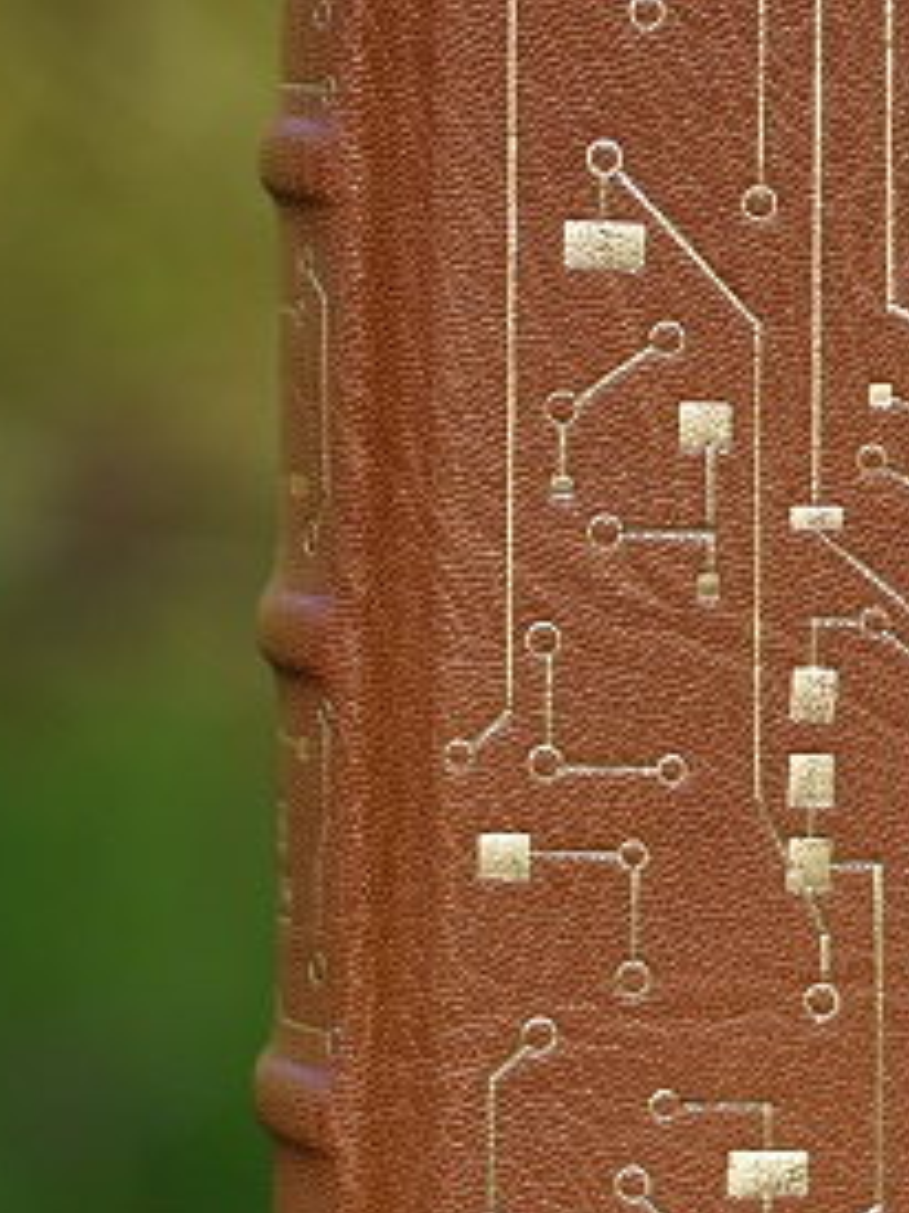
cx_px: 1050
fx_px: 9180
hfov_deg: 5.6
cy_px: 454
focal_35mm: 262
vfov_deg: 7.6
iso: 160
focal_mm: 45
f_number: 2
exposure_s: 1/1300
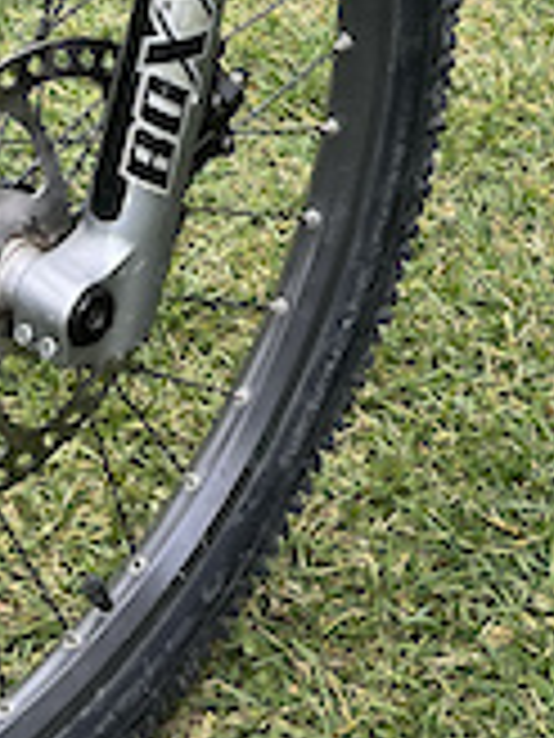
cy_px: -531
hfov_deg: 11.7
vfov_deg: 14.0
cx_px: 369
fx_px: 2710
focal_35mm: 127
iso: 32
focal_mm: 5.7
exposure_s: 1/131
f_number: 1.5
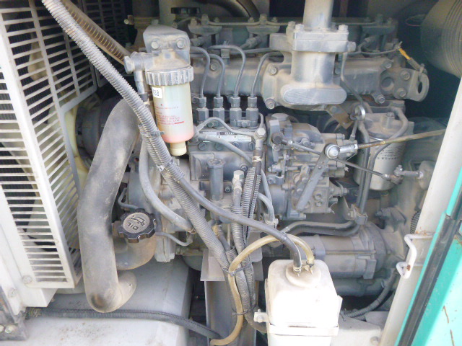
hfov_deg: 69.4
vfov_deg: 54.9
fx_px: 334
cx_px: 231
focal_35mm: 25
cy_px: 173
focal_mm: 4.5
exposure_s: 1/40
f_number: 3.9
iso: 400
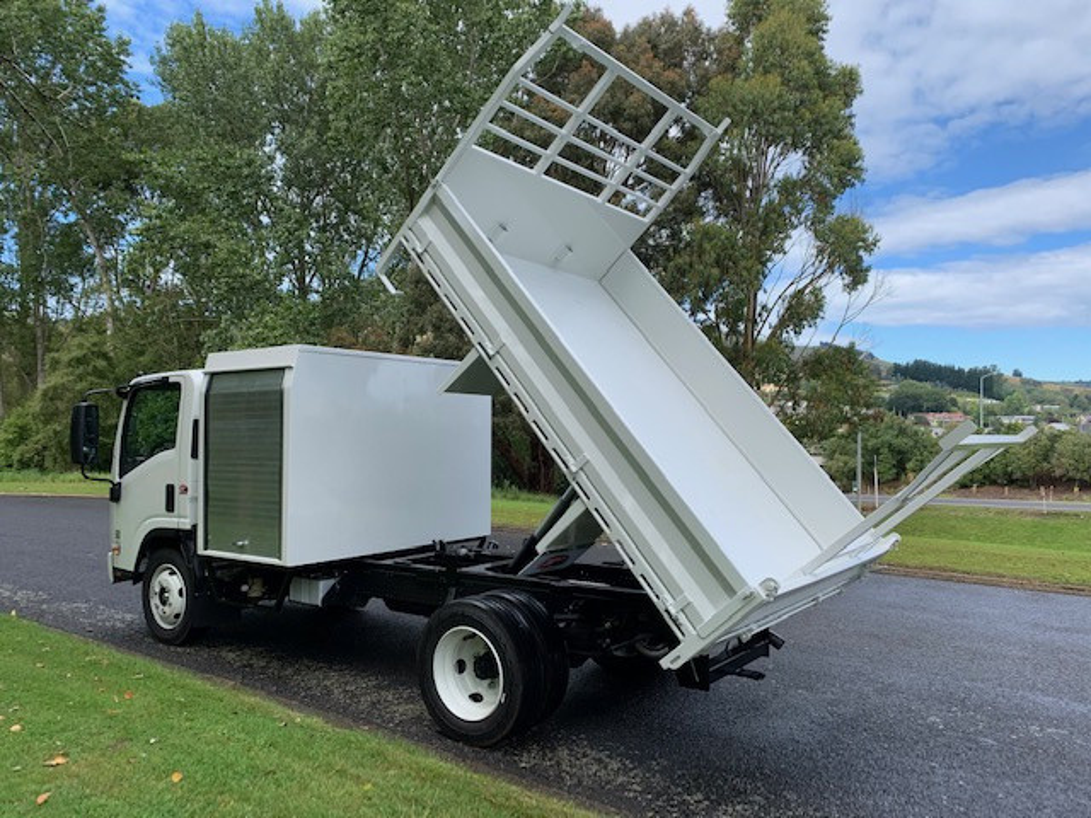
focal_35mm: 26
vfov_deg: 53.1
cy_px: 409
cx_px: 546
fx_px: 819
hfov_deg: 67.3
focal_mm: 4.25
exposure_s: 1/936
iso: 25
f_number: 1.8
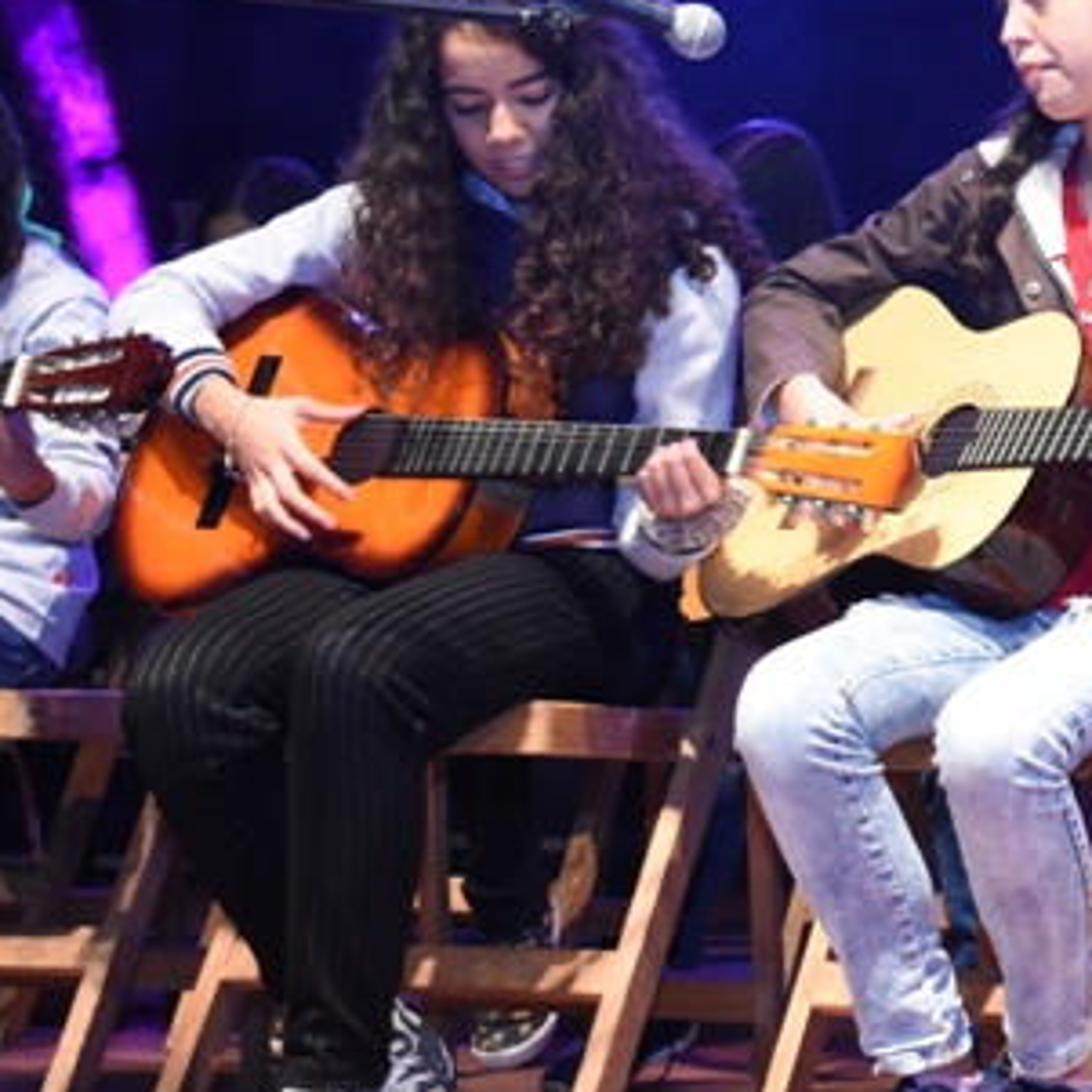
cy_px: 27
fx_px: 4640
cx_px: 1821
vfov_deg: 13.3
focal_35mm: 130
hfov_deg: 12.5
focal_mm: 30
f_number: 4
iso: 1600
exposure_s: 1/125
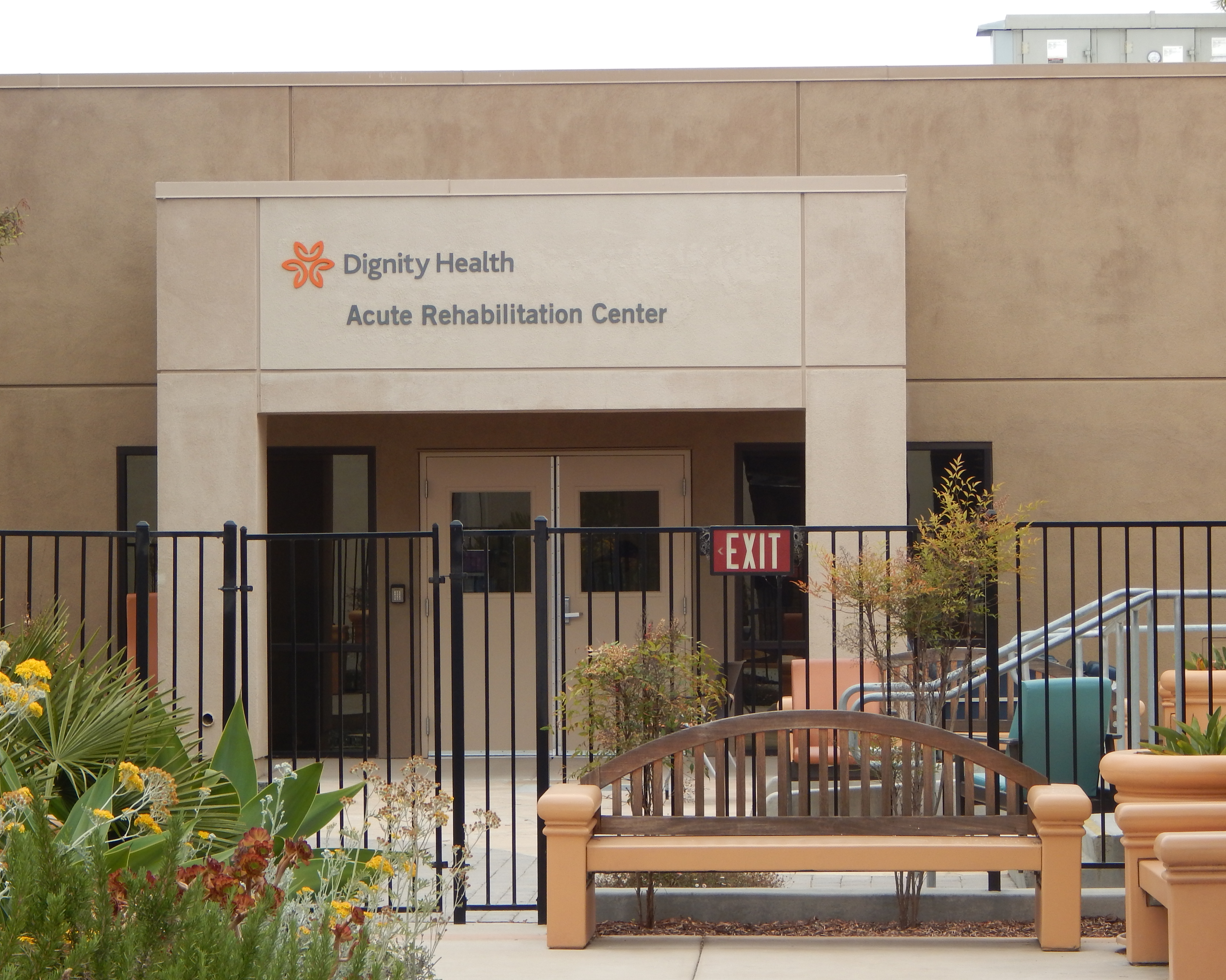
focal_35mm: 137
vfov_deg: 11.3
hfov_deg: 14.1
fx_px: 4971
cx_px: 616
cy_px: 488
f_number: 4.8
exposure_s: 1/200
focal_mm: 23.4
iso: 125
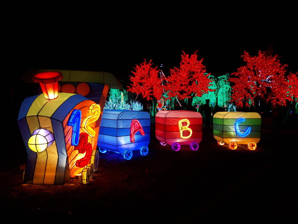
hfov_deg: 65.3
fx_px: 232
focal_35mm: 27
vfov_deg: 51.4
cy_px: 112
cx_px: 149
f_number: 1.9
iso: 125
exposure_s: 1/33
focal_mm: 3.6
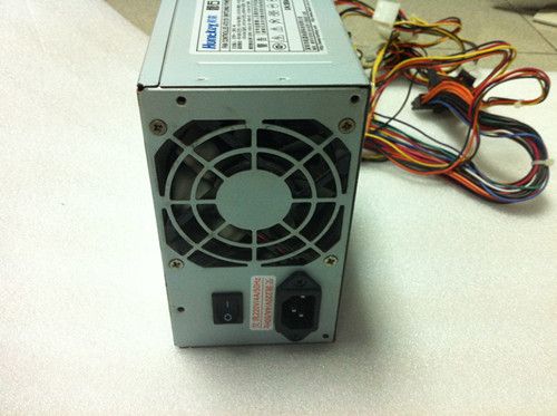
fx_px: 562
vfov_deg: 40.6
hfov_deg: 52.7
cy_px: 208
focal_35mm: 35
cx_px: 278
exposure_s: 1/15
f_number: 2.8
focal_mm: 3.85
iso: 160
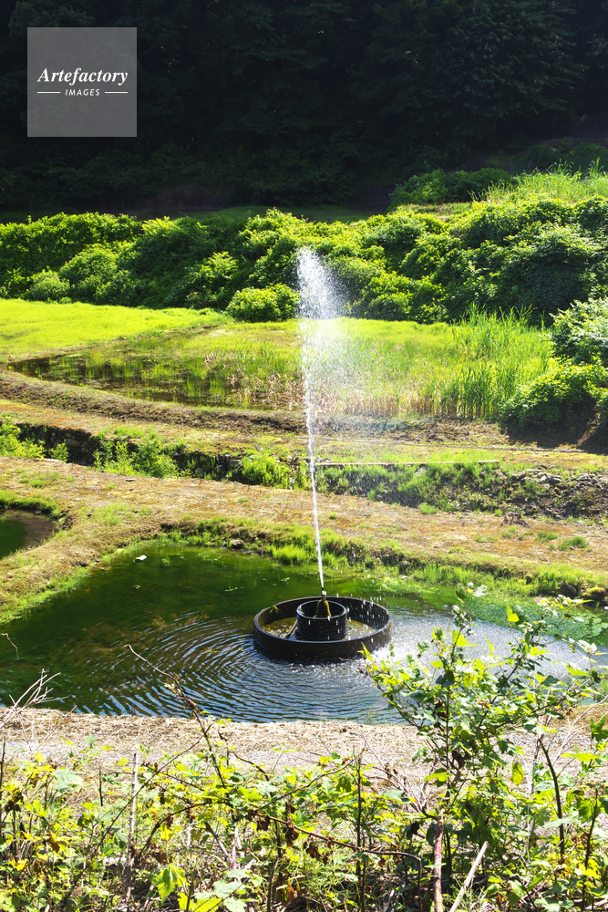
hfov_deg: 26.5
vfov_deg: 38.9
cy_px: 456
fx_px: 1291
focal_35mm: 51
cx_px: 304
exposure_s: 1/160
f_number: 10
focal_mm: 34
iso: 500
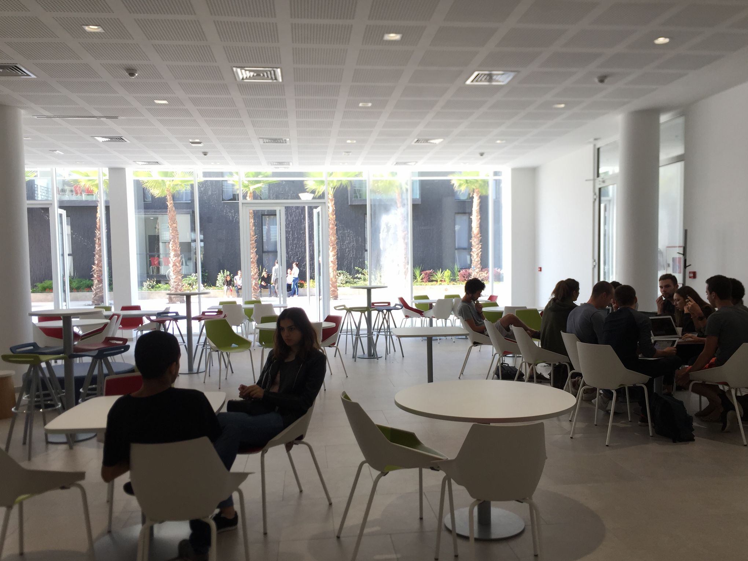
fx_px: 627
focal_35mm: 29
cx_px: 374
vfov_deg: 48.2
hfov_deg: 61.6
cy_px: 280
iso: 32
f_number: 2.2
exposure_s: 1/128
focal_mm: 4.15
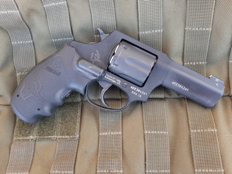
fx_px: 174
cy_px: 87
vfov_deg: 53.1
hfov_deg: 67.3
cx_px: 116
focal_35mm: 26
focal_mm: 3.93
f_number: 1.7
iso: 64
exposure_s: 1/50
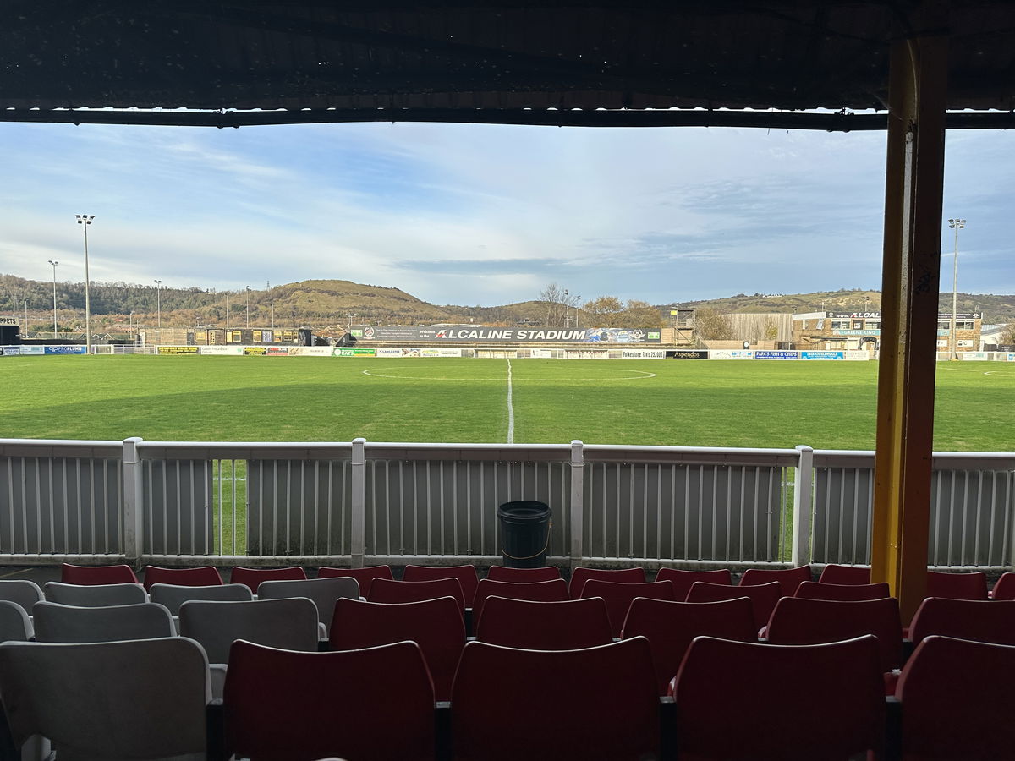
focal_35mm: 24
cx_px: 508
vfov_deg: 56.8
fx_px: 704
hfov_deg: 71.6
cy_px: 380
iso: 80
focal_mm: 6.86
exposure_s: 1/1692
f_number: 1.78
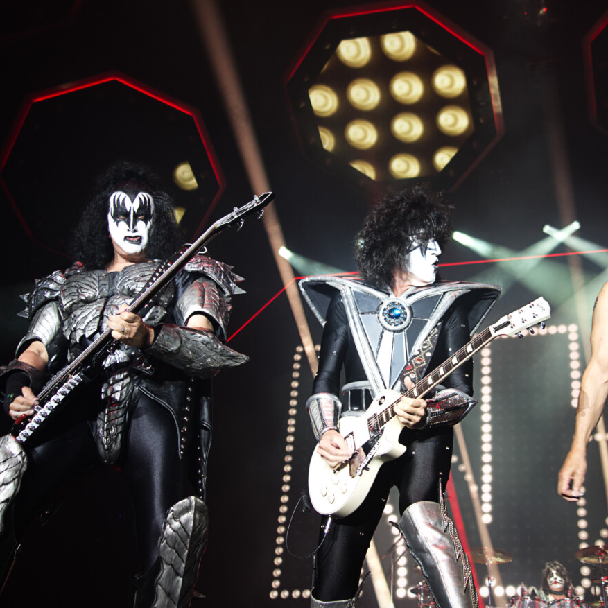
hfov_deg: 35.1
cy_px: 294
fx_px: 954
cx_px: 397
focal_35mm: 48
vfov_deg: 35.4
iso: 500
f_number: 4
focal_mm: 33
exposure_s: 1/160
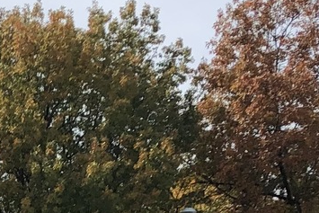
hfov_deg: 12.1
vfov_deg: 7.5
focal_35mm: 168
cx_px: 4
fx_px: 1489
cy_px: 555
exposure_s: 1/1675
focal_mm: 3.99
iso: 20
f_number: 1.8
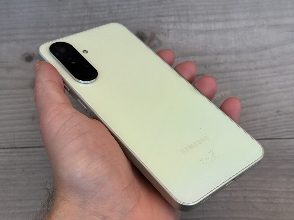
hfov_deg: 39.7
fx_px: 408
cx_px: 147
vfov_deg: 30.3
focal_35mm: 48
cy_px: 110
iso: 64
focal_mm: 6.76
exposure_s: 1/625
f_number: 1.78
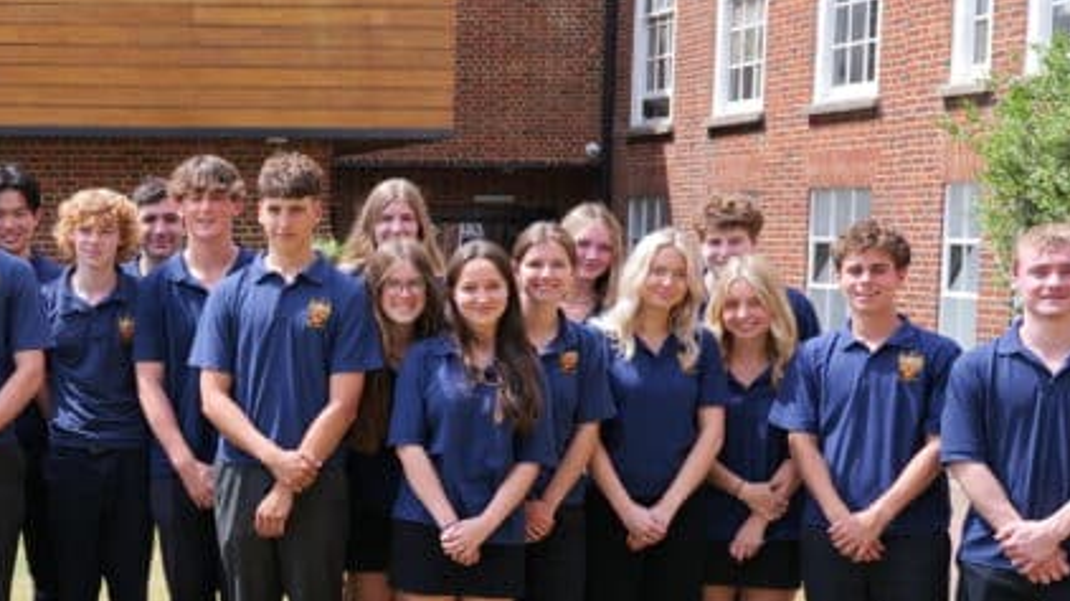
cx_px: -23
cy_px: 392
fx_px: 1730
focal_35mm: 61
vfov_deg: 19.7
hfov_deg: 31.5
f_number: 2.8
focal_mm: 24
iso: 100
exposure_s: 1/500
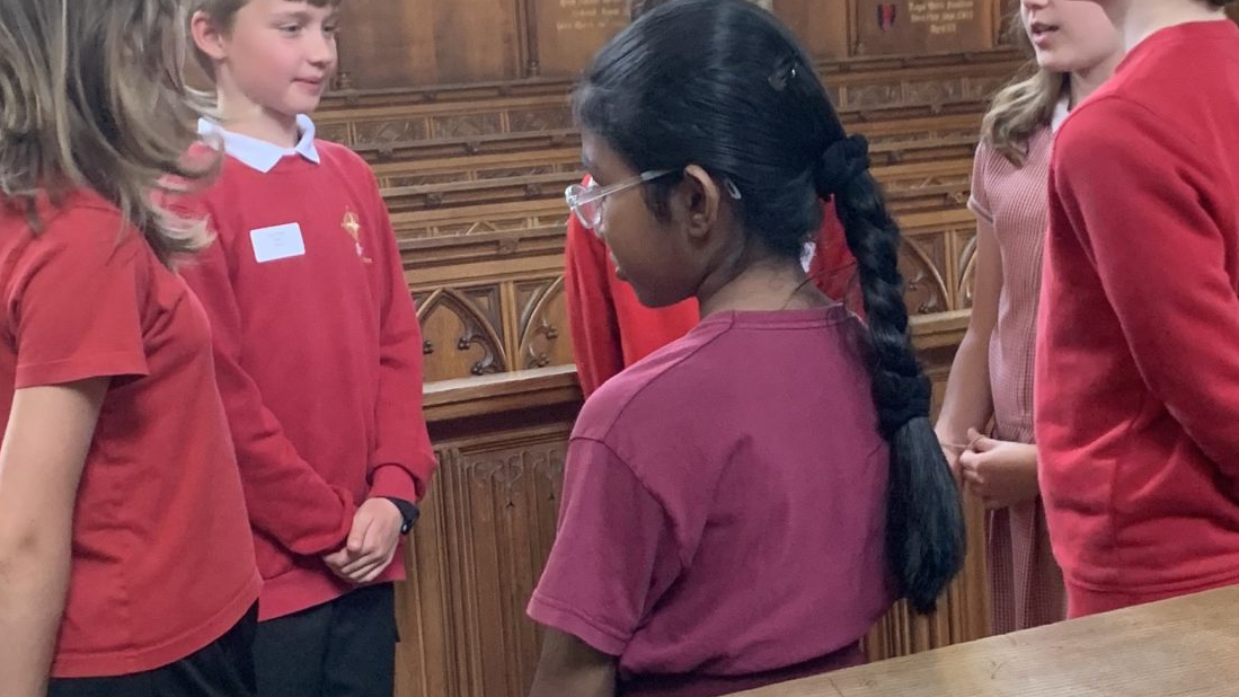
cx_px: 603
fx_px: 2168
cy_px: 400
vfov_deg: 18.2
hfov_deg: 31.9
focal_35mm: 66
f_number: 1.8
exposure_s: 1/60
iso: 250
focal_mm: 4.25
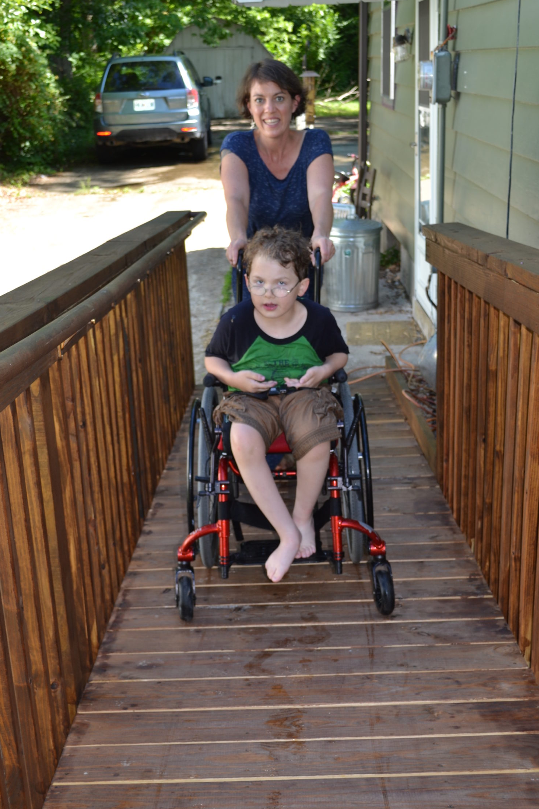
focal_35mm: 45
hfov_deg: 29.9
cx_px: 272
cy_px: 421
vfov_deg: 43.6
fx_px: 1011
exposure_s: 1/100
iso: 100
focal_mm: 26
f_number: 4.2
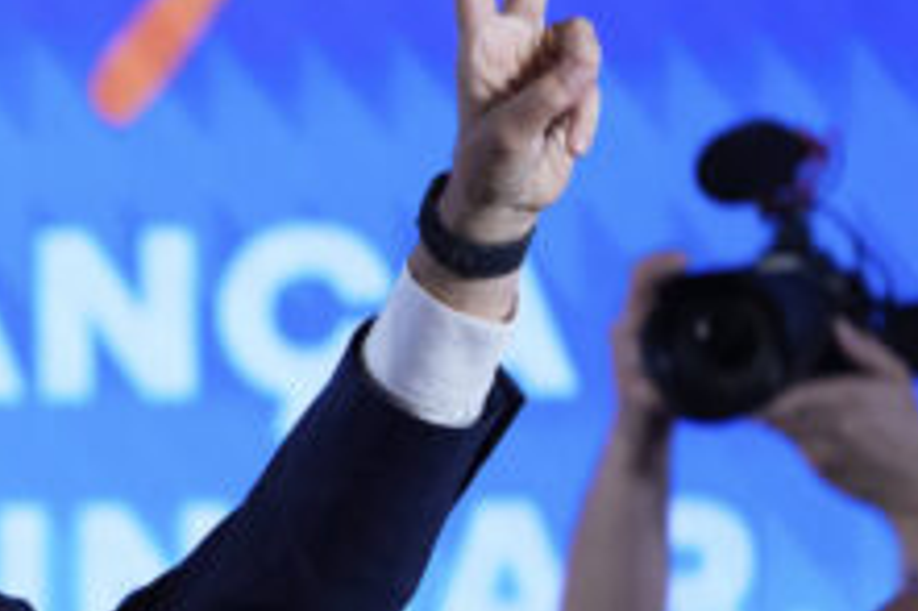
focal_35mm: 1158
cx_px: -245
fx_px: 29506
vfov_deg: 1.2
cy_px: 434
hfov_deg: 1.8
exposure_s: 1/400
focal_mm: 400
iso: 800
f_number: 2.8
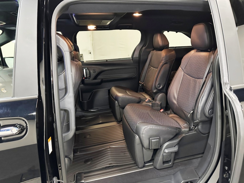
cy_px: 92
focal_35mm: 24
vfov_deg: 56.8
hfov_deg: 71.6
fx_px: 169
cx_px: 122
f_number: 1.78
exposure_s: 1/30
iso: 800
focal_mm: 6.86
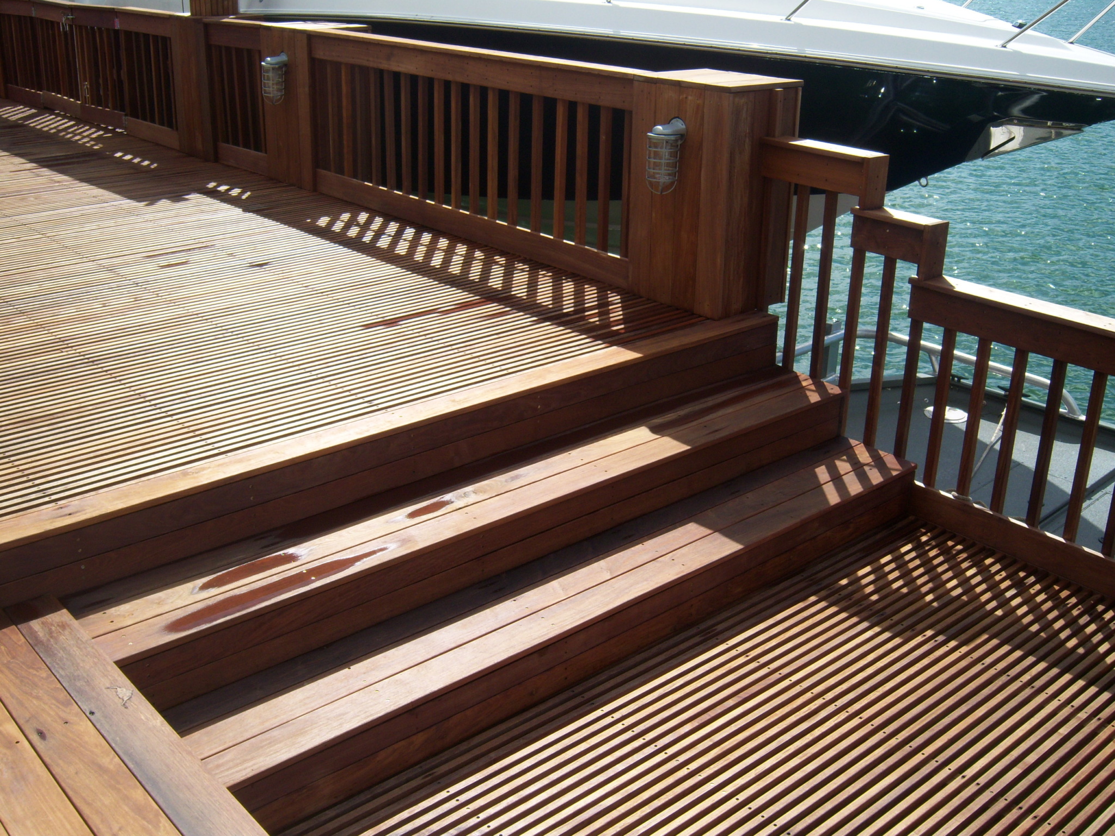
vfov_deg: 39.7
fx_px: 1160
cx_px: 558
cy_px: 418
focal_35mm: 36
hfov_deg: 51.4
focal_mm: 7.5
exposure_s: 1/640
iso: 80
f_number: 4.8
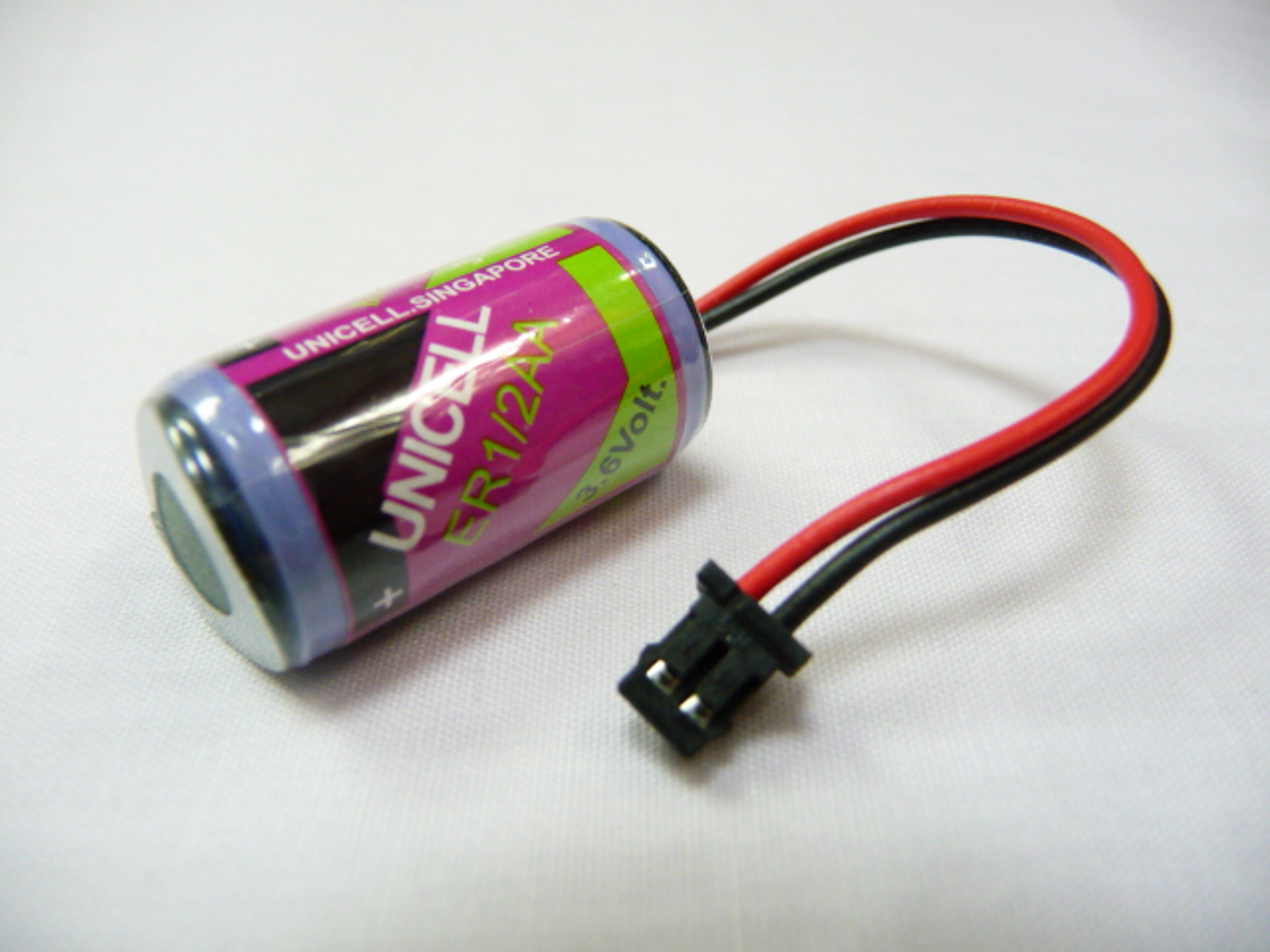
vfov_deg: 49.7
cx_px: 635
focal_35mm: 28
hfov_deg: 63.4
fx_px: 1027
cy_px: 476
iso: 250
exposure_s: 1/30
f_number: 3.3
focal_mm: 4.7
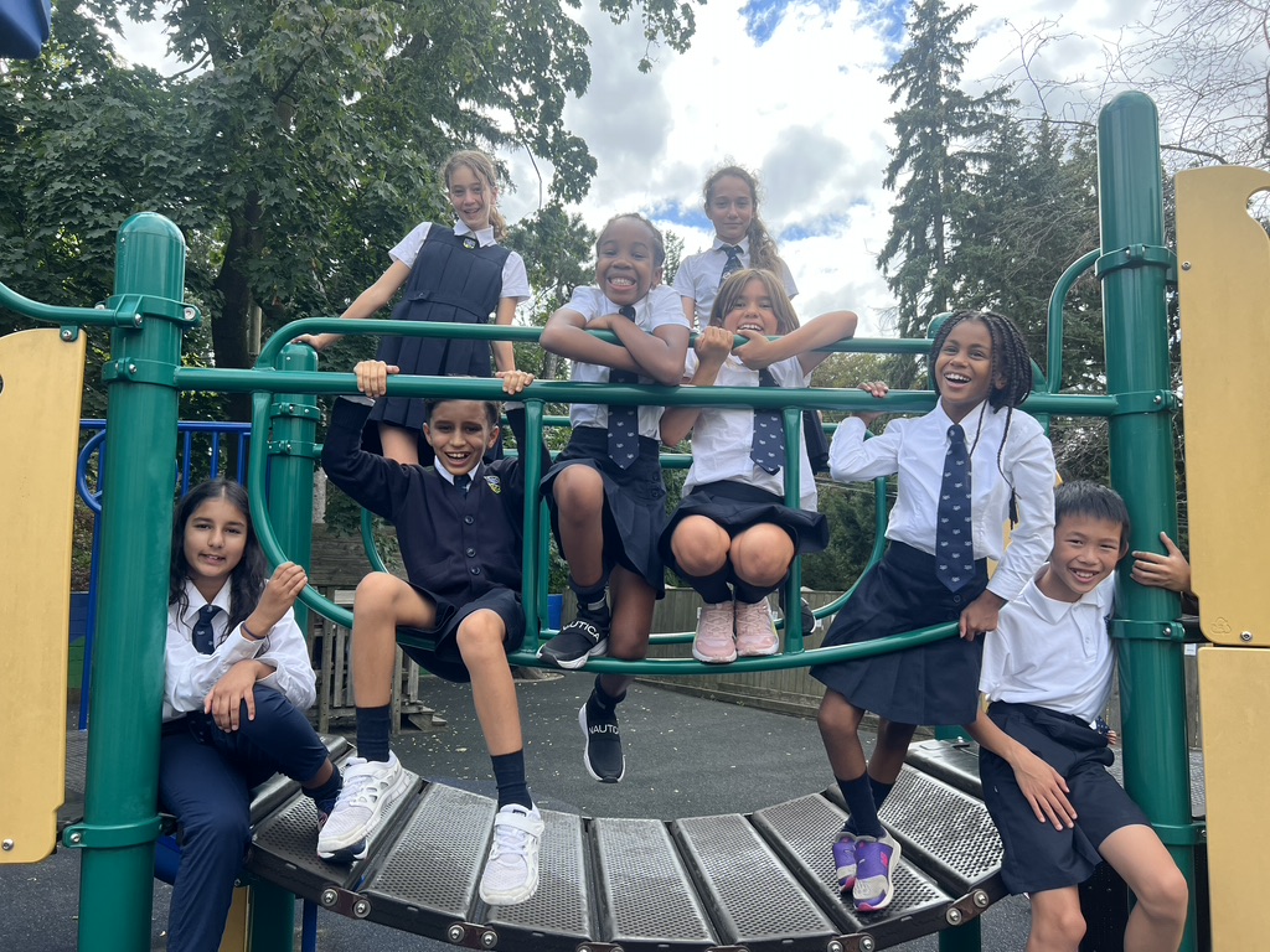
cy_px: 476
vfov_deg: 53.1
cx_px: 635
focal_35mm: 26
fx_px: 954
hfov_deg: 67.3
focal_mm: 5.7
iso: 50
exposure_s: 1/1377
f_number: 1.5
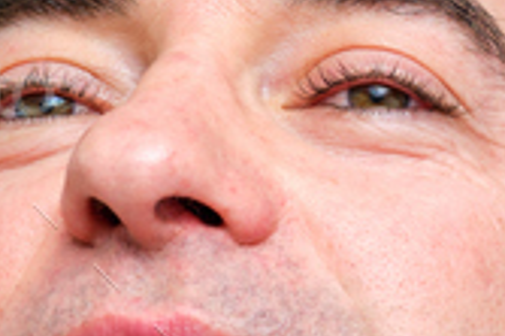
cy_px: 235
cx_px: 363
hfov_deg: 7.0
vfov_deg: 4.7
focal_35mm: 293
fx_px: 4106
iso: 160
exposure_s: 1/160
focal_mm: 55
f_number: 5.6
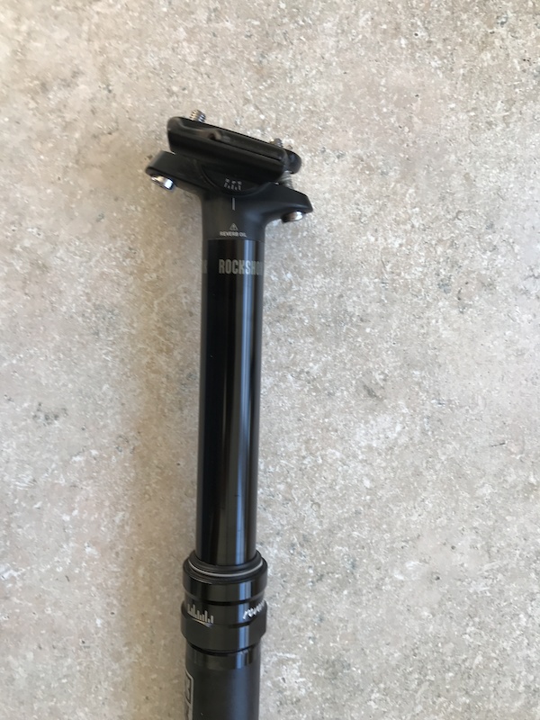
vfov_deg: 63.4
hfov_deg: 49.7
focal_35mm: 28
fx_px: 582
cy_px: 360
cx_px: 270
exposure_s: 1/60
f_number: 1.8
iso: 25
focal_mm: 3.99
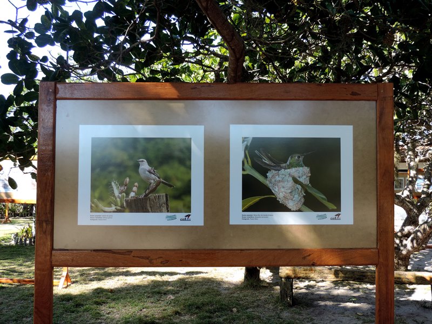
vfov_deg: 40.7
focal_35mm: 35
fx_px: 437
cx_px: 216
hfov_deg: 52.6
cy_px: 162
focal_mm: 6.2
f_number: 3.3
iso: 80
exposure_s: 1/160
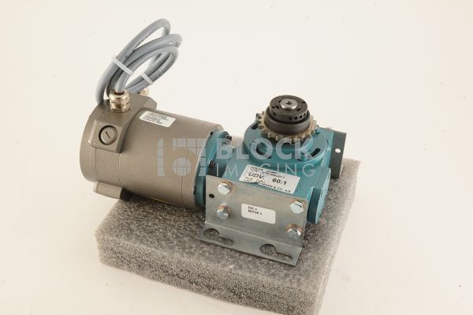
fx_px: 656
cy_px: 158
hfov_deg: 39.6
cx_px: 236
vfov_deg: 26.9
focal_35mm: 50
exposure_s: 1/160
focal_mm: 50
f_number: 14
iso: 1600
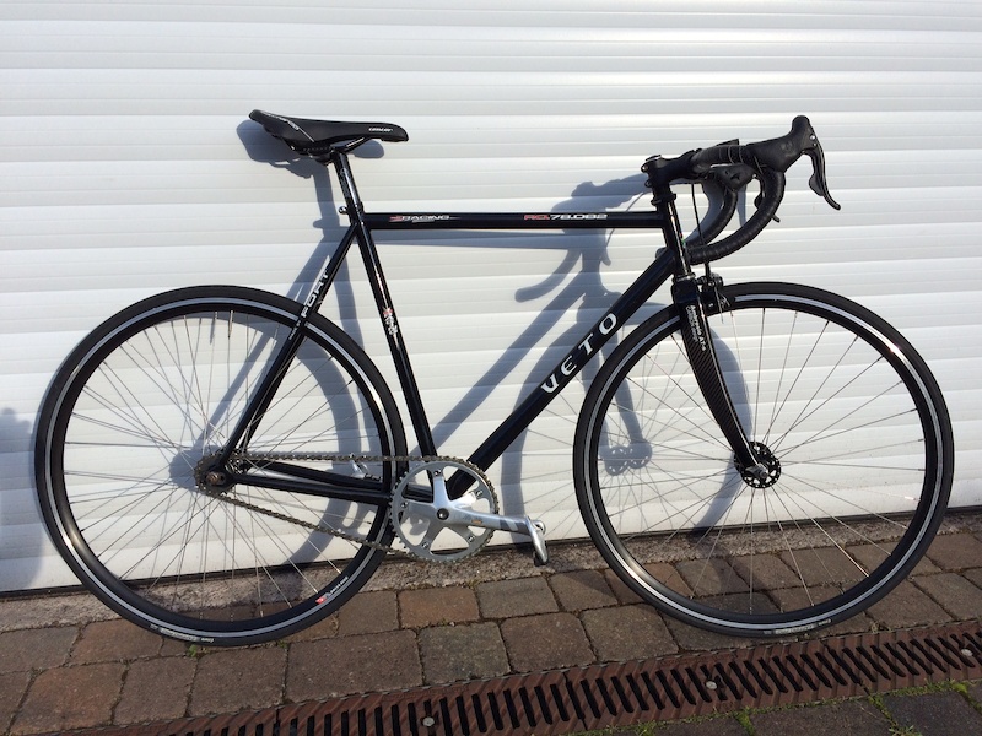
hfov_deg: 61.7
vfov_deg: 48.2
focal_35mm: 29
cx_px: 491
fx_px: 823
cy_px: 368
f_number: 2.2
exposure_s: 1/1414
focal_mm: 4.15
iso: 32
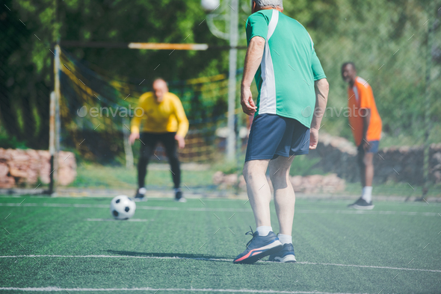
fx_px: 2451
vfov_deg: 6.9
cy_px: 147
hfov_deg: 10.3
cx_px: 220
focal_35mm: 200
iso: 320
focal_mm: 200
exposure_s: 1/3200
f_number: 3.5
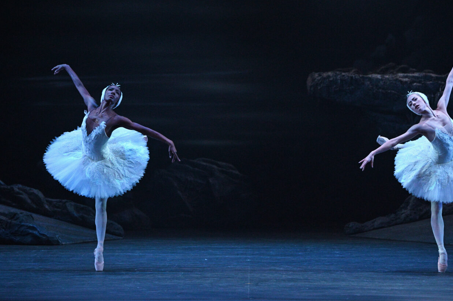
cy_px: 118
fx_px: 2728
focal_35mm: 217
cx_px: 267
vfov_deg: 6.3
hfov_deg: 9.5
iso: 5000
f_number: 3.5
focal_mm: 175
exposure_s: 1/320
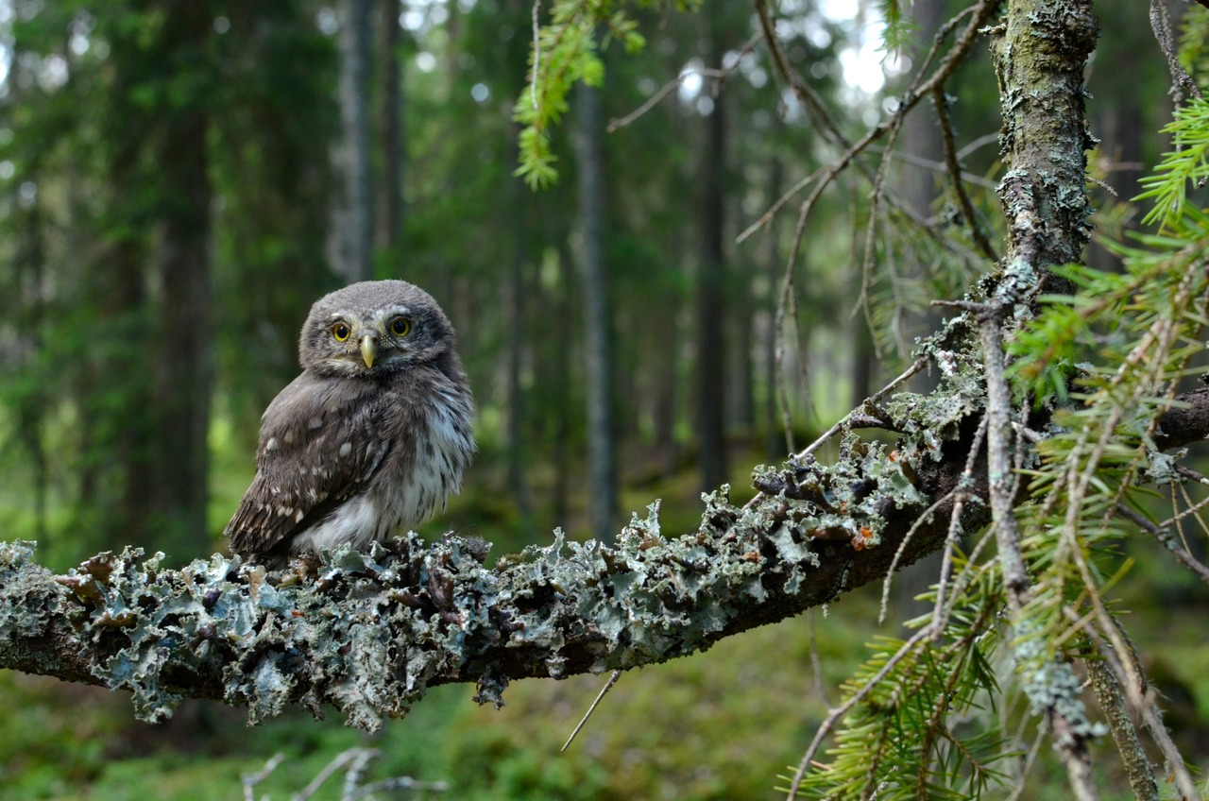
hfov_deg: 37.9
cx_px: 604
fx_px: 1760
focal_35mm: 52
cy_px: 400
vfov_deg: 25.6
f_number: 6.3
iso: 400
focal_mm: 35
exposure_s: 1/60
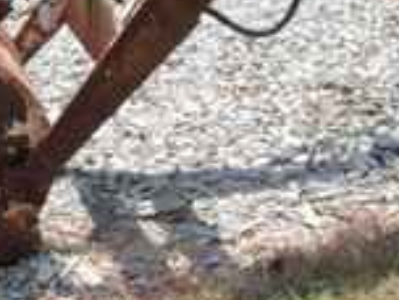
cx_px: 249
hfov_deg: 24.6
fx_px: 911
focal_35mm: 79
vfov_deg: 18.6
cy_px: 87
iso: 80
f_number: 3
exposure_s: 1/640
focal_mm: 6.3
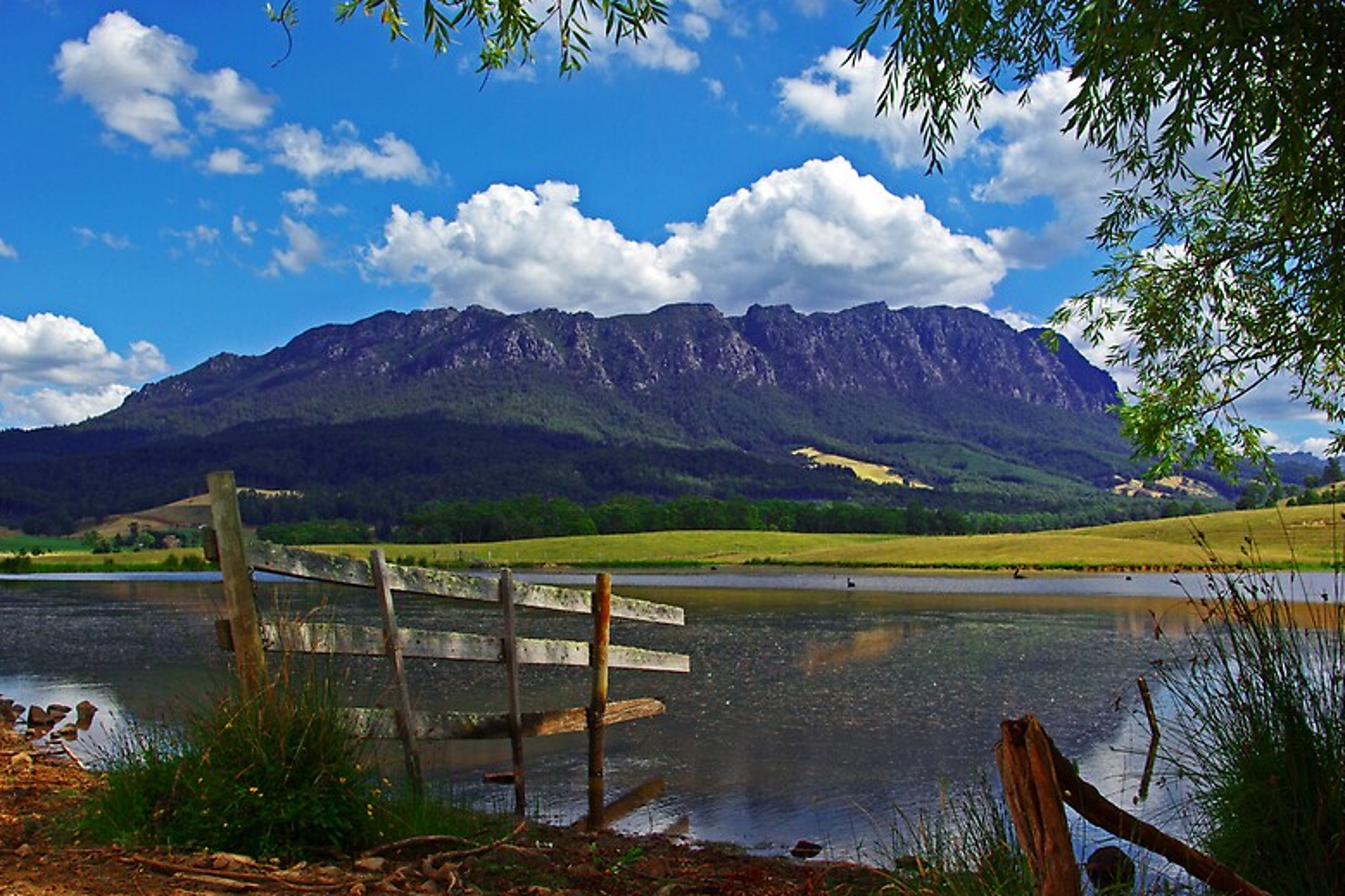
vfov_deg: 35.9
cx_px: 665
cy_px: 451
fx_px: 1382
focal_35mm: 37
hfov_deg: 51.9
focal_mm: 24
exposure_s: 1/100
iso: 200
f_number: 18
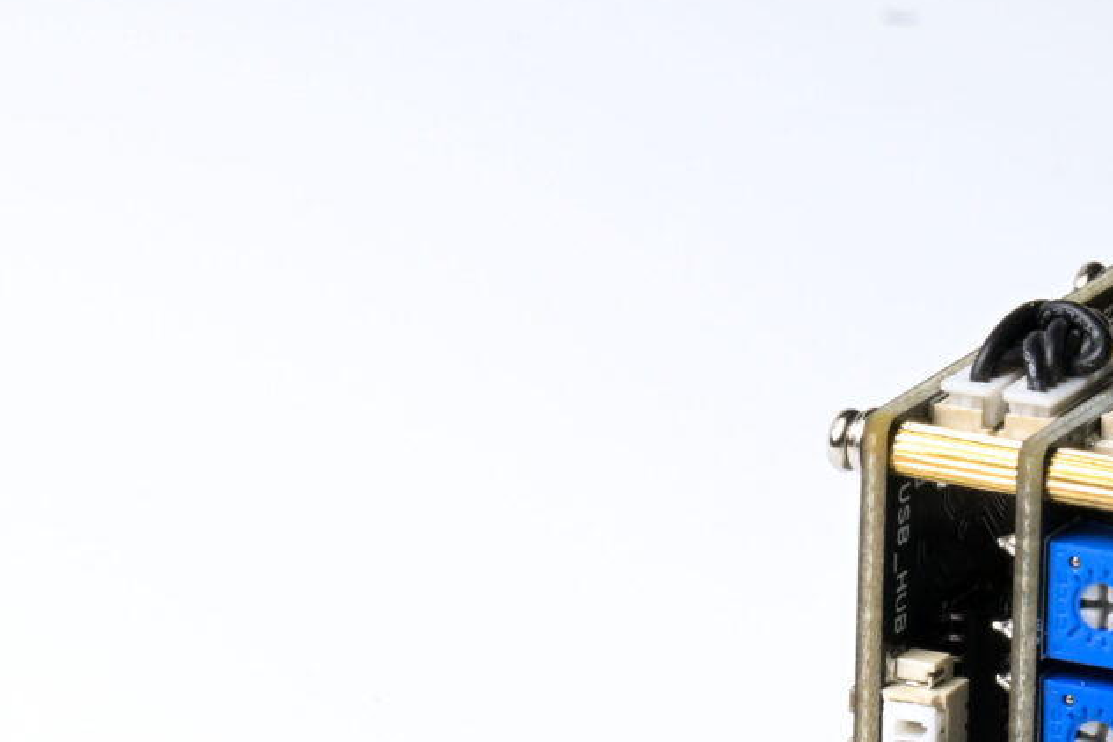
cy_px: 663
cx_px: 1094
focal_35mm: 262
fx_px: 8100
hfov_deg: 7.8
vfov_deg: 5.2
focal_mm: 72
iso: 640
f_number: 18
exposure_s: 1/25
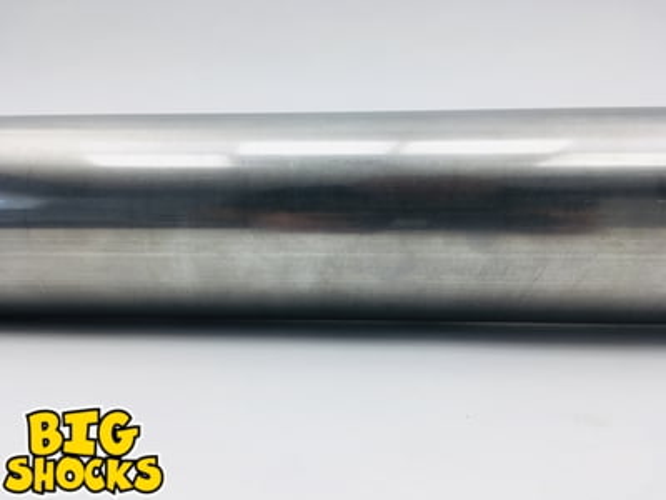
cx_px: 333
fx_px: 558
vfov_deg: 48.2
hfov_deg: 61.7
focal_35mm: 29
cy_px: 250
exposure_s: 1/120
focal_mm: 4.15
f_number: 2.2
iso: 25
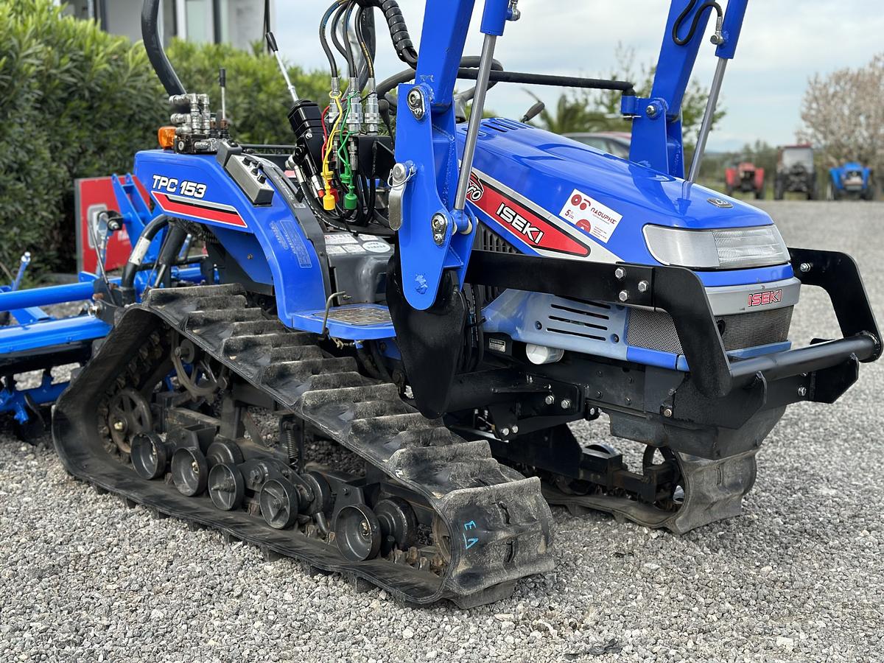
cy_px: 332
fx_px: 1226
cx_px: 442
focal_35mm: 48
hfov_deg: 39.7
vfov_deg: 30.3
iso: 80
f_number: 1.78
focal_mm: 6.86
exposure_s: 1/1339
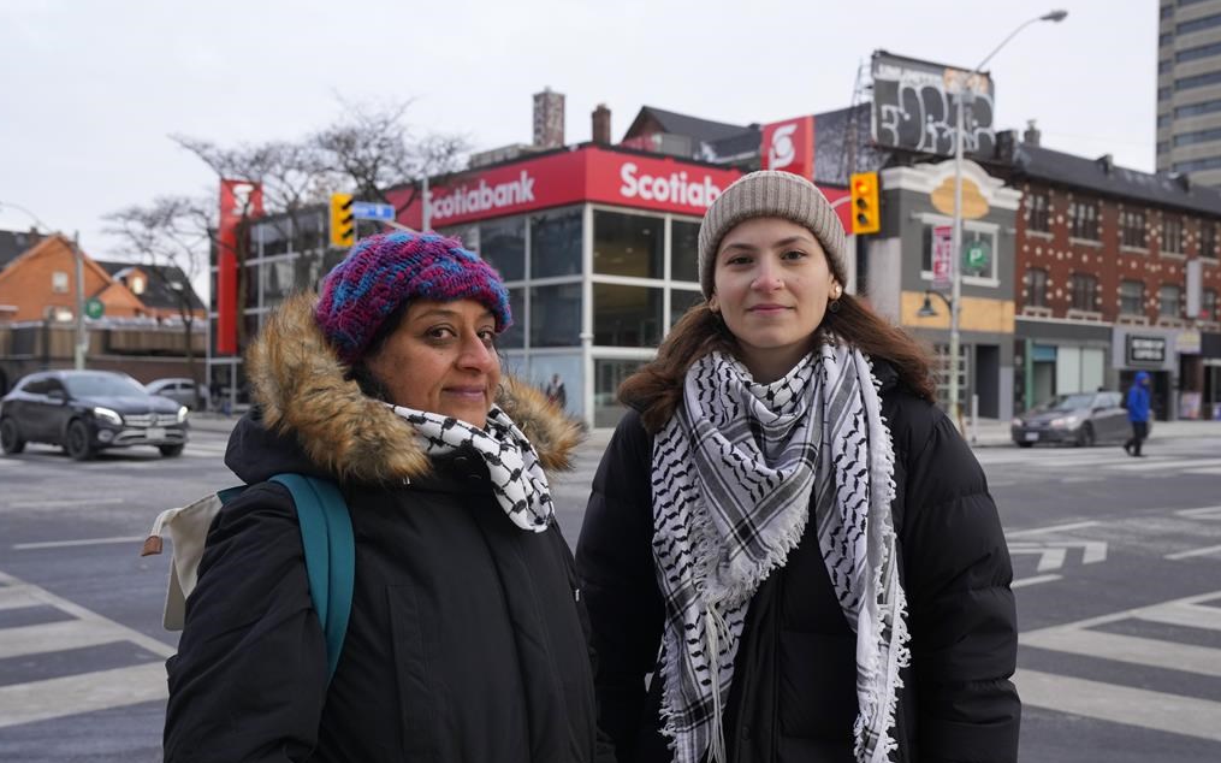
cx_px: 606
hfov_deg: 54.0
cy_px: 409
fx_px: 1198
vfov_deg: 35.3
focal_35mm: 36
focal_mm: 35
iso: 800
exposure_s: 1/1250
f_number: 5.6
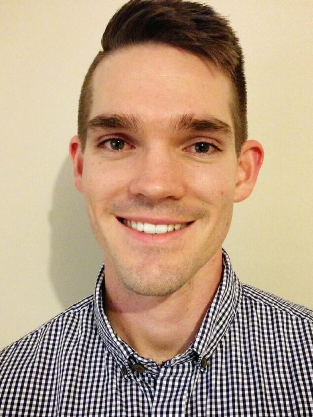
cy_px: 213
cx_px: 174
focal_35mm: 40
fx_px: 482
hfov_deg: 35.9
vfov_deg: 46.8
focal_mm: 4.12
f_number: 2.4
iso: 400
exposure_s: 1/15
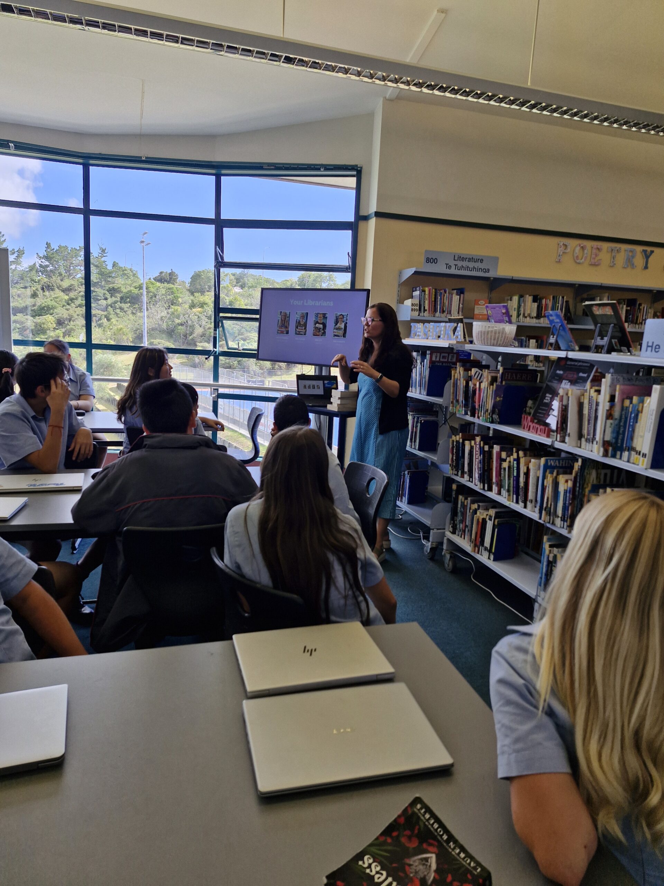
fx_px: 588
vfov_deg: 73.9
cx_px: 332
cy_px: 443
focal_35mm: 23
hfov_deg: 58.9
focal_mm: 5.54
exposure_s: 1/243
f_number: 1.8
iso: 50
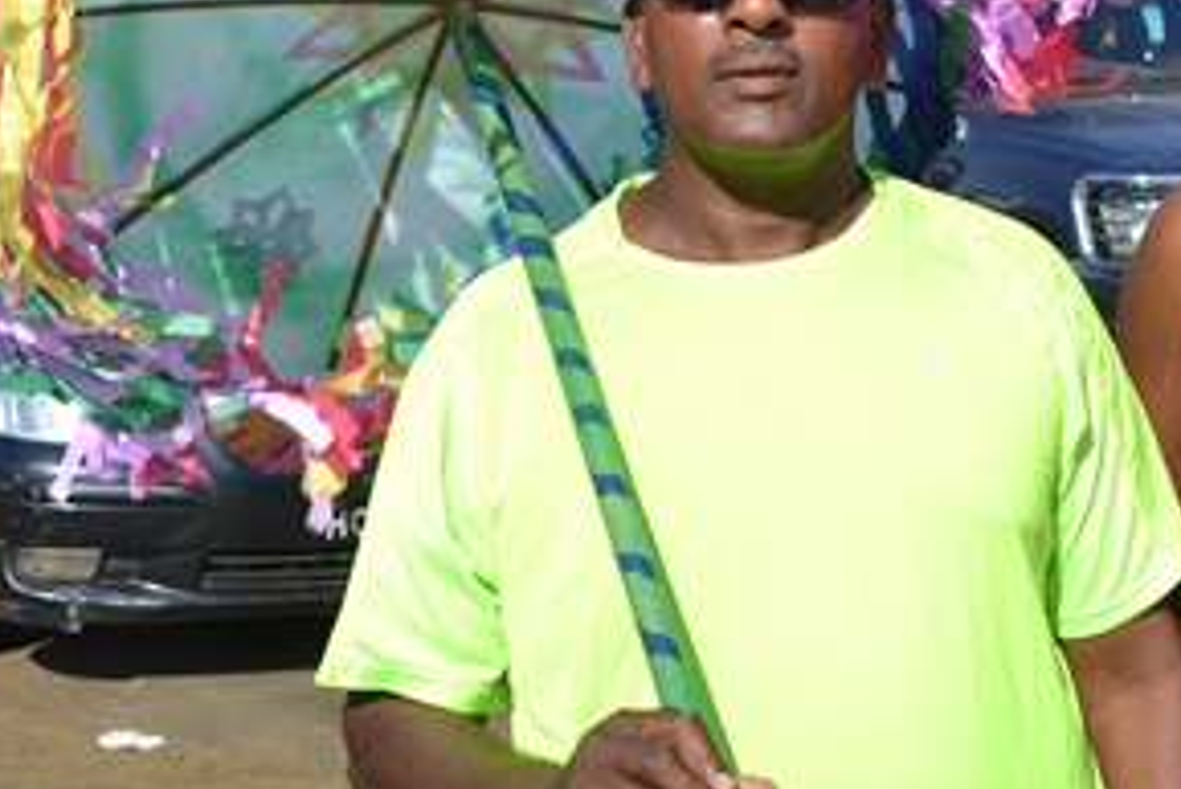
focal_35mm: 93
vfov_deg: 14.4
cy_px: -59
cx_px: 838
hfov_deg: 21.8
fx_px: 3052
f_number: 5.6
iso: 100
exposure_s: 1/400
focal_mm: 28
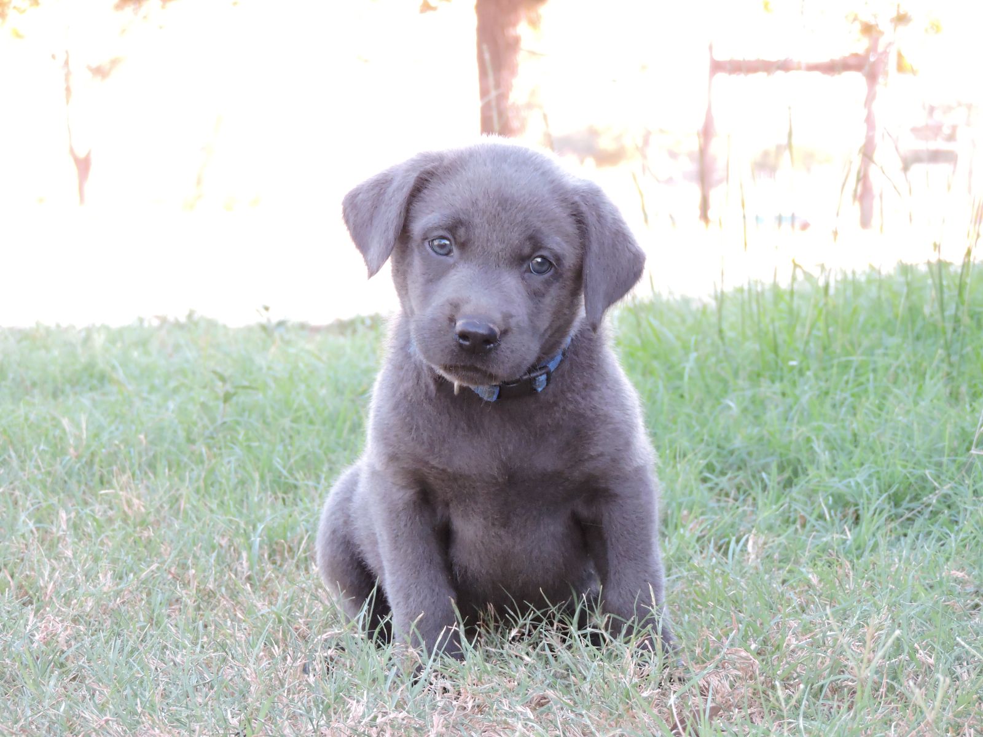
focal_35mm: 120
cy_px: 368
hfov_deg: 16.4
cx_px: 492
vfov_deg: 12.3
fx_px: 3408
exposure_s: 1/100
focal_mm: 21.4
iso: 640
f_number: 4.2
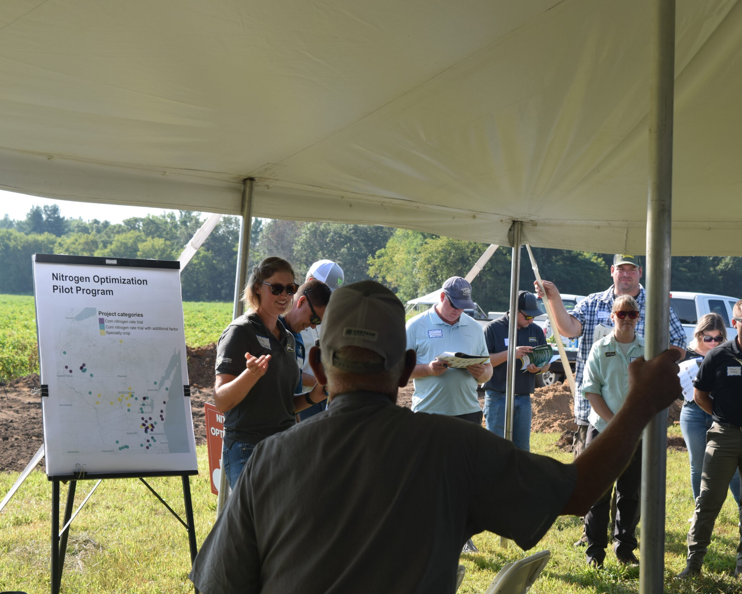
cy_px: 297
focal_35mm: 77
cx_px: 430
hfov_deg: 24.9
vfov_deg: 20.0
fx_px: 1682
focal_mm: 45
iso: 200
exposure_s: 1/250
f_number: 8
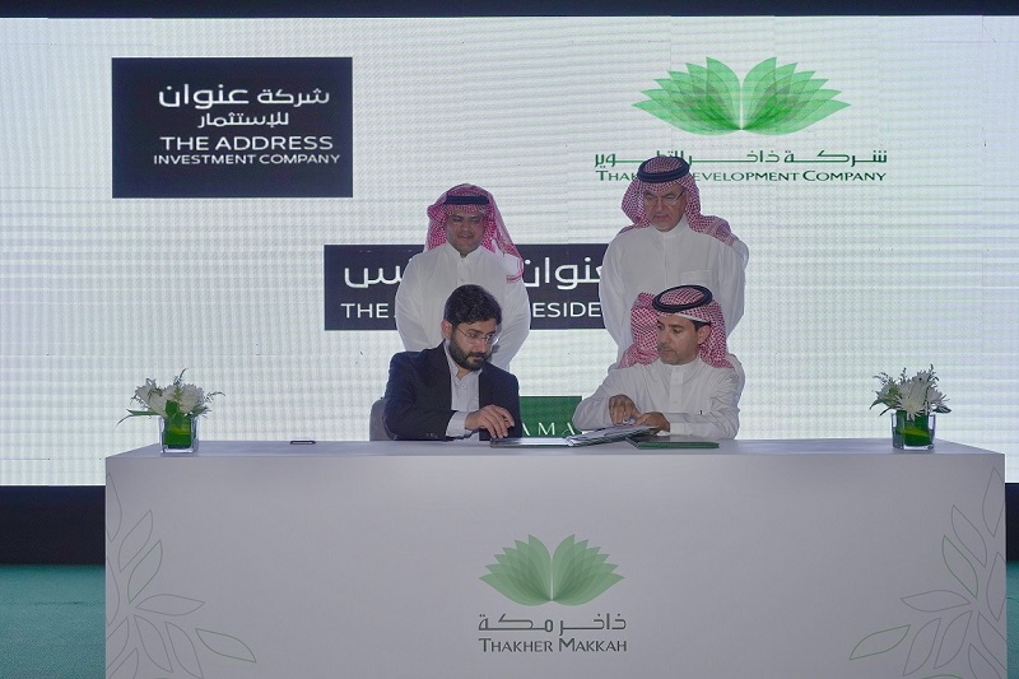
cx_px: 510
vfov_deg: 31.2
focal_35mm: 43
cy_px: 340
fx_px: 1217
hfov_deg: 45.4
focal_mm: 29
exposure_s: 1/125
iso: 5000
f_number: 4
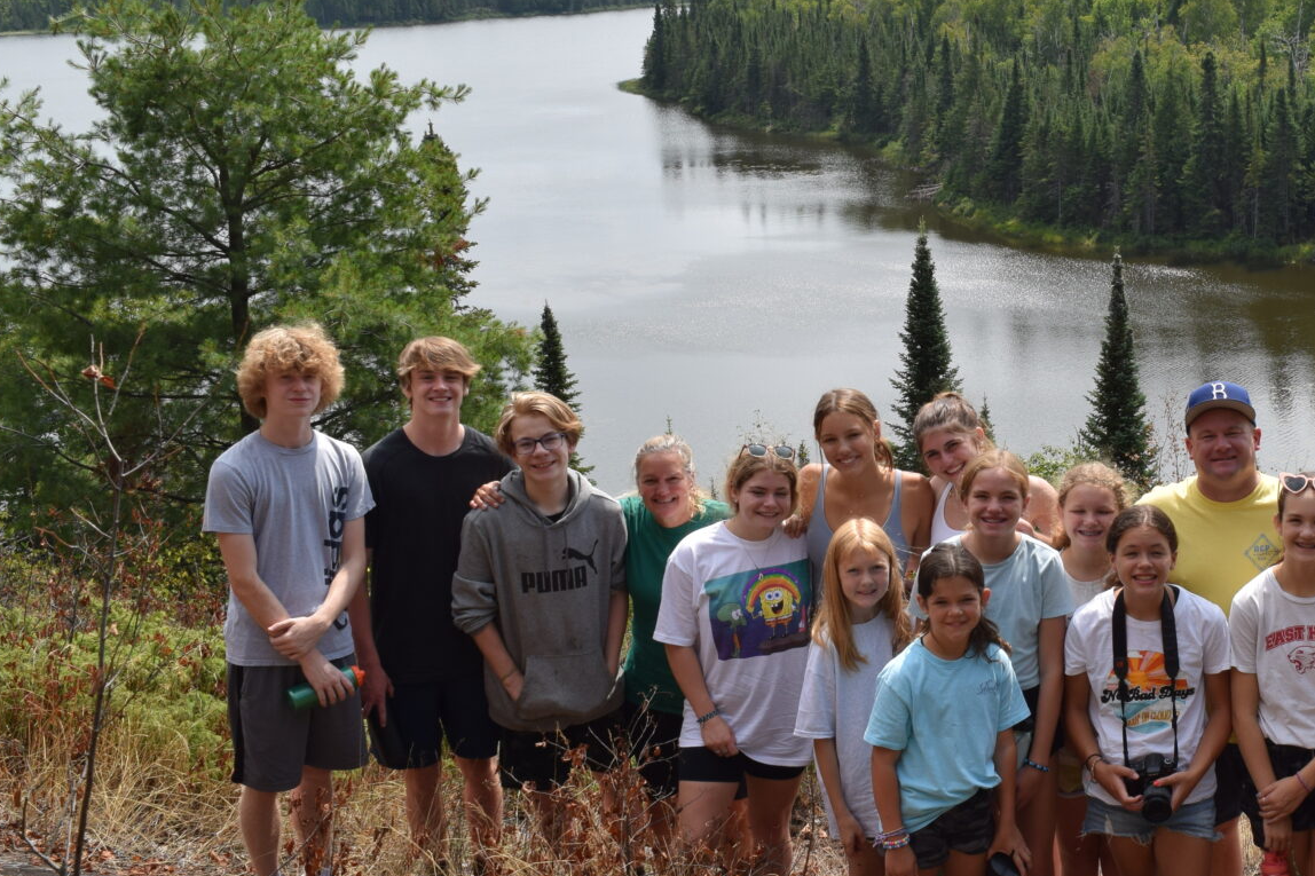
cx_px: 1131
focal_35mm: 55
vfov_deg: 24.7
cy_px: 392
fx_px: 2004
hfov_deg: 34.7
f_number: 10
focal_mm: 21
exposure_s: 1/400
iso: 200
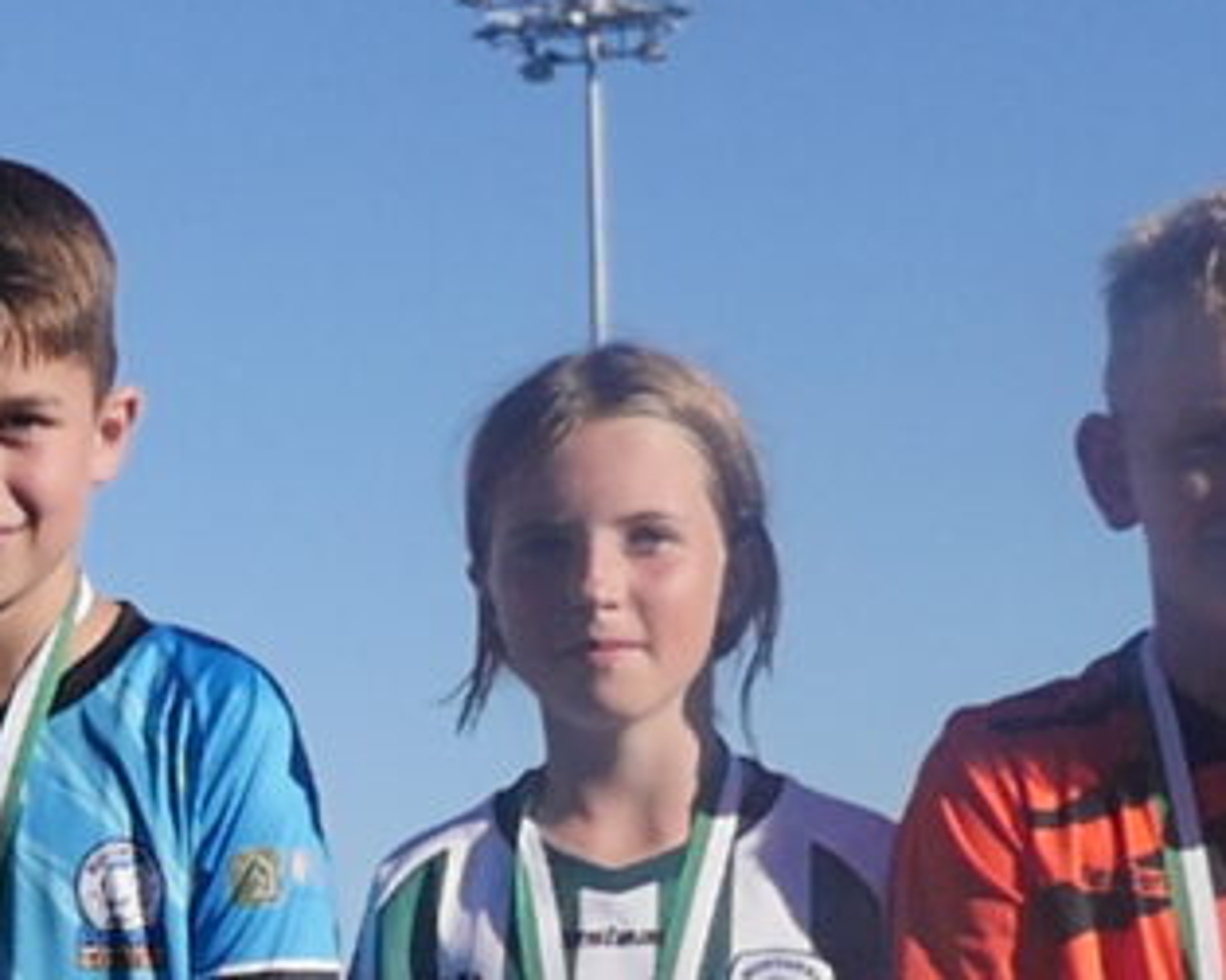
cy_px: 1605
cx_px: 117
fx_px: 4498
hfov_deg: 15.3
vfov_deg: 11.7
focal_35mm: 124
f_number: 2.8
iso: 400
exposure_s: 1/8000
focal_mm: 13
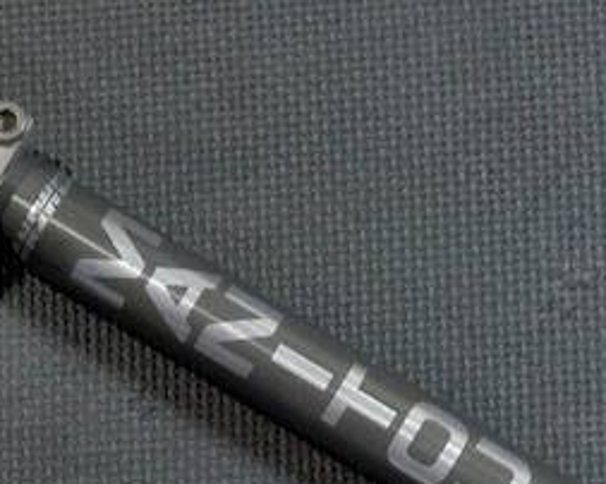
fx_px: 1971
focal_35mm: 110
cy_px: 429
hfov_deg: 16.8
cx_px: -93
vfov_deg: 13.9
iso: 1600
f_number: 6.3
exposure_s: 1/13
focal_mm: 13.58
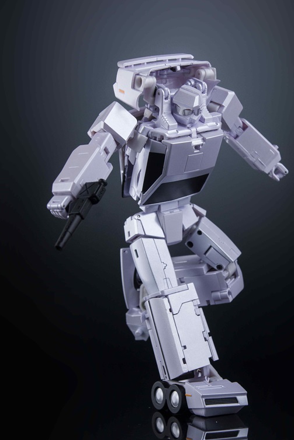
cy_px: 252
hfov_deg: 16.9
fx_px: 987
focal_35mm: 81
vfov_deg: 25.2
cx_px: 175
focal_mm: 45
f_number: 8
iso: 500
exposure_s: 1/100
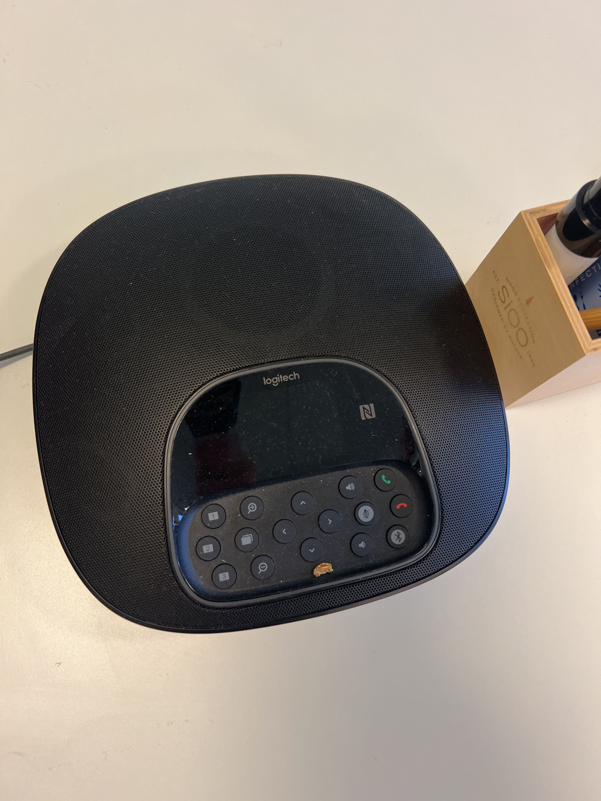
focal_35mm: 26
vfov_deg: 67.3
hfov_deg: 53.1
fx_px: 602
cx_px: 300
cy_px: 400
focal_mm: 5.7
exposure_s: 1/100
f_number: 1.5
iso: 125
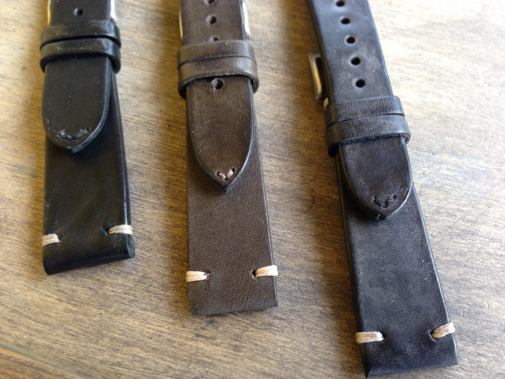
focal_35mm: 33
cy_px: 190
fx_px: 481
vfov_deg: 42.9
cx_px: 252
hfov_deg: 55.4
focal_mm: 4.12
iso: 50
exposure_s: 1/24
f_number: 2.4
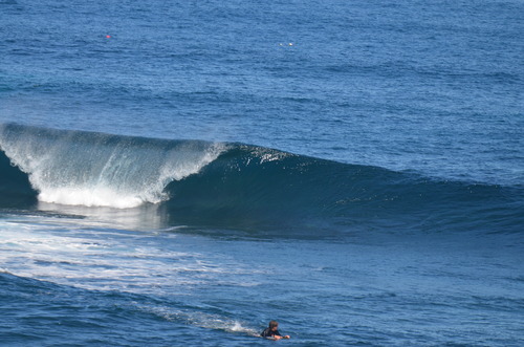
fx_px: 6535
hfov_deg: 4.6
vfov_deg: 3.0
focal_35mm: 450
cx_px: 262
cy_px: 174
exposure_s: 1/1600
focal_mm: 300
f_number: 7.1
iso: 400
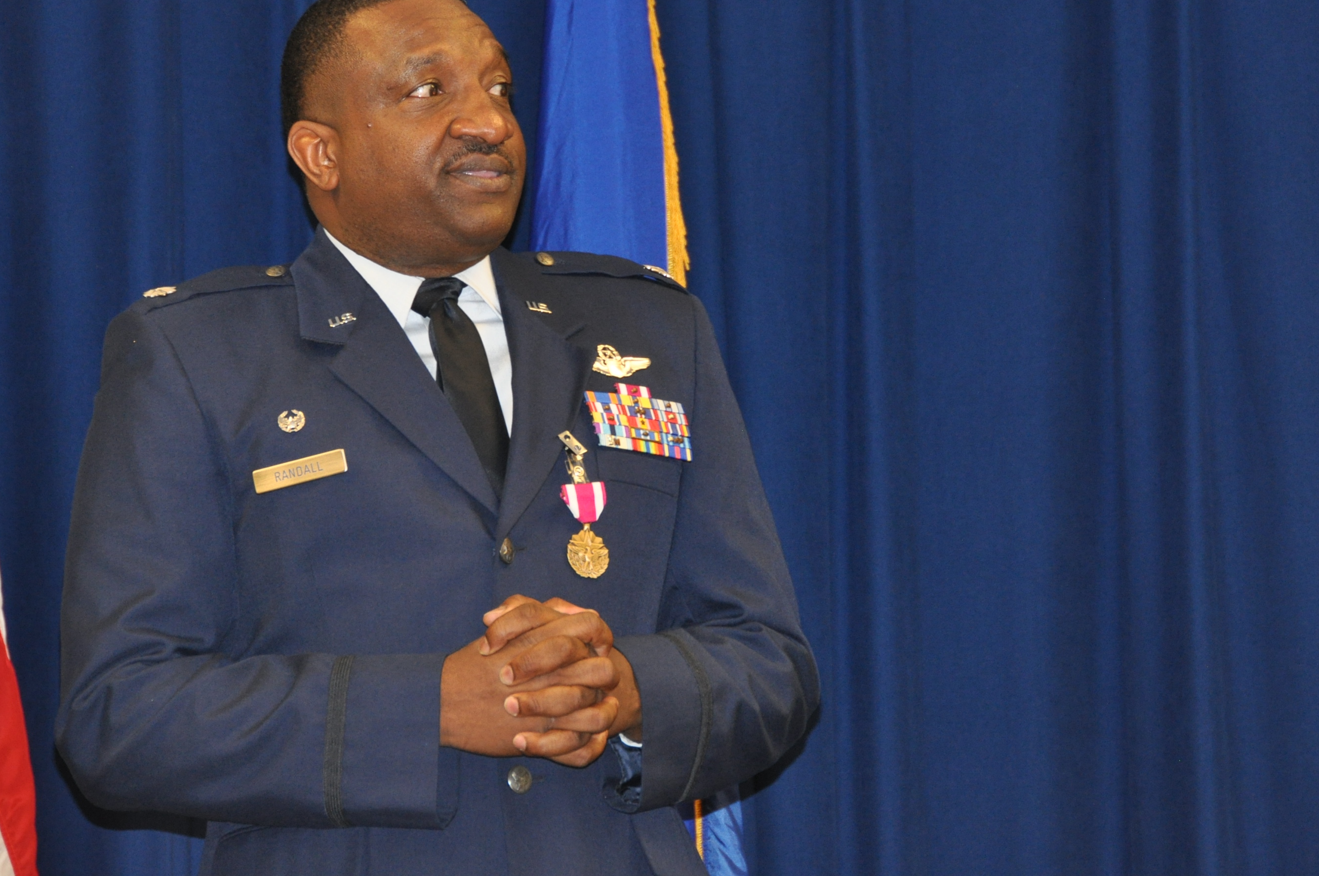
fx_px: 6938
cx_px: 712
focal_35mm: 190
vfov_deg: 7.2
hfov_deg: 10.9
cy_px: 367
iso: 800
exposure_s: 1/60
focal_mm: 105
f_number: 5.3
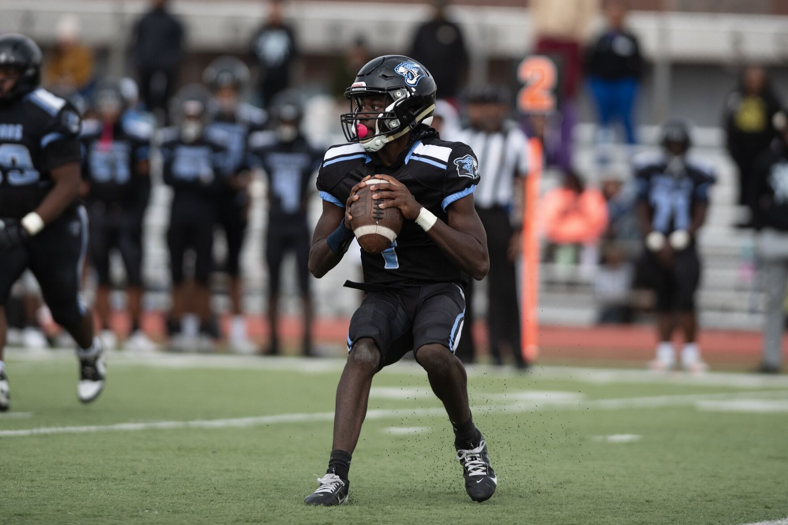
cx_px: 394
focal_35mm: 300
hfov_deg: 6.9
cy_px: 262
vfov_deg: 4.6
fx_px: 6564
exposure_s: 1/1250
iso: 500
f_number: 3.2
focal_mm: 300
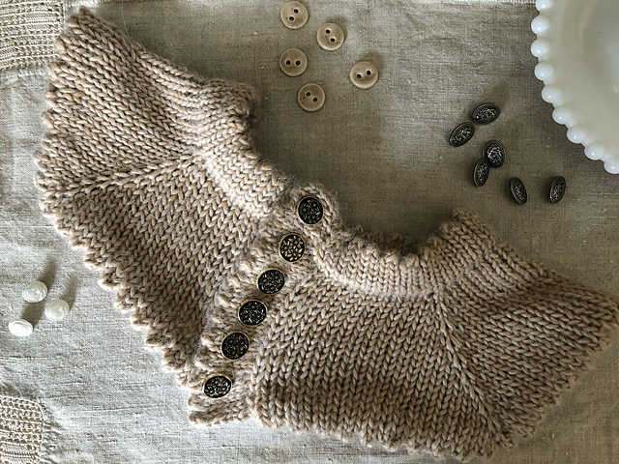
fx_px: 501
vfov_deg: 49.7
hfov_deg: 63.4
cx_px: 310
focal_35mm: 28
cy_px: 232
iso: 80
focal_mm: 3.99
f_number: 1.8
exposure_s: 1/15
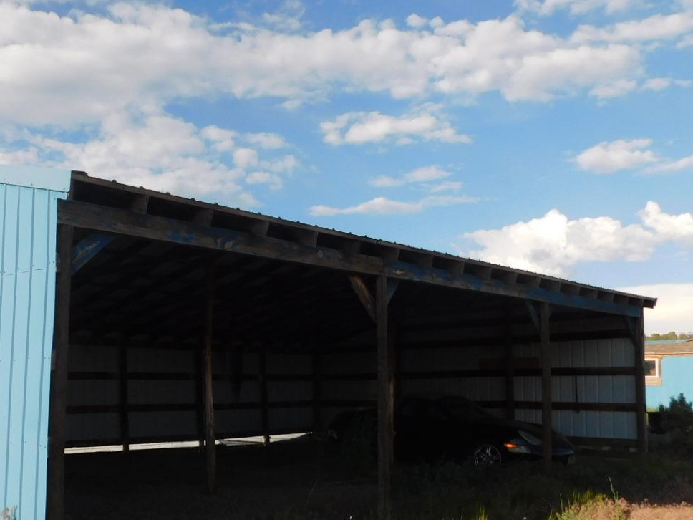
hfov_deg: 48.2
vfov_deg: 37.6
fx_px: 761
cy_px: 313
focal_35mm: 38
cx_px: 232
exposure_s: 1/400
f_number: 6
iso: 125
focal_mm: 4
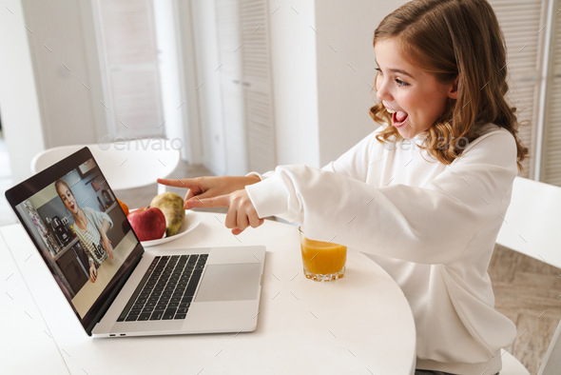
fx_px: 608
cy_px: 188
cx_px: 280
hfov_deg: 49.5
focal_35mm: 39
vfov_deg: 34.2
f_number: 4.5
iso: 800
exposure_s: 1/160
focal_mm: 39
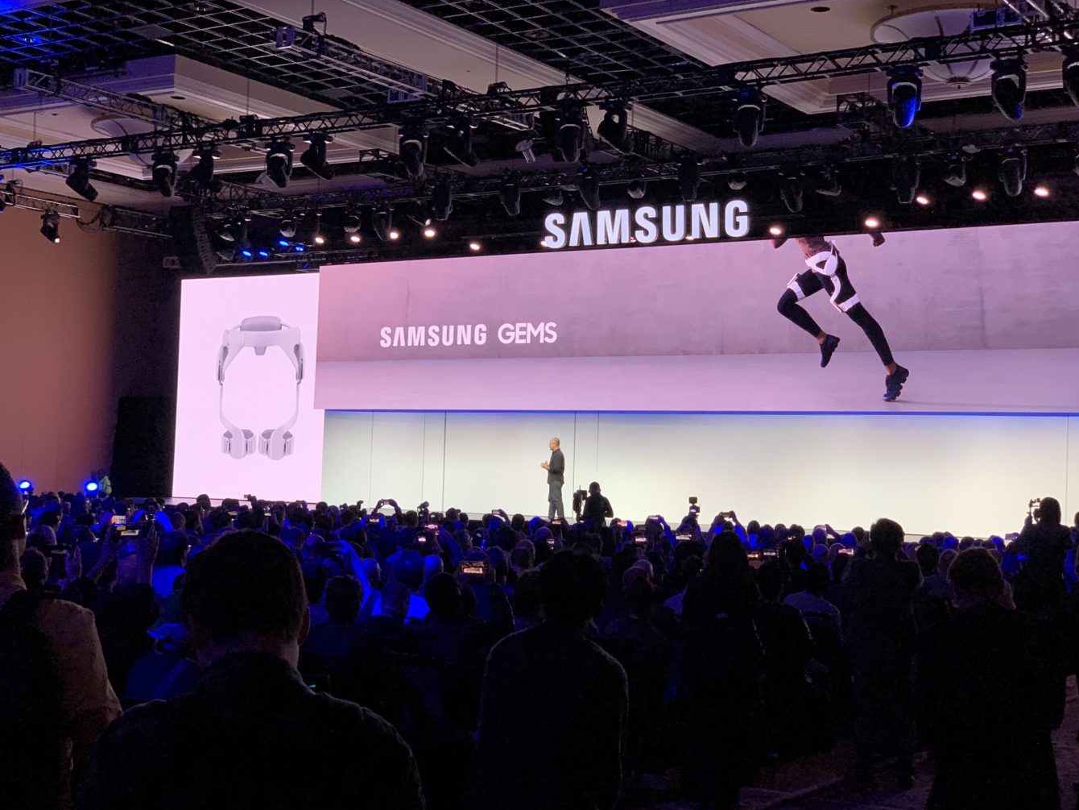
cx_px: 544
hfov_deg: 36.2
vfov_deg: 27.5
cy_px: 408
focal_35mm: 53
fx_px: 1652
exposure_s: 1/115
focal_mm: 6
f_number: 2.4
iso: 125
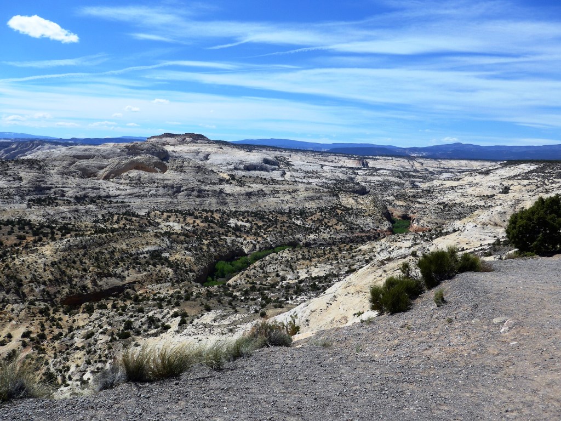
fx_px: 470
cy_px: 210
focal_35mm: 29
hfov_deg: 61.7
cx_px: 280
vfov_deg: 48.2
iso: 80
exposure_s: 1/2000
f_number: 3.2
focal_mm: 6
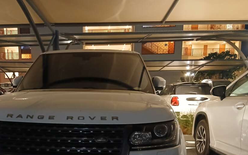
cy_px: 130
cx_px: 82
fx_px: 270
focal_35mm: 40
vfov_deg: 31.0
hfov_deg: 48.4
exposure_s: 1/15
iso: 1000
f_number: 1.8
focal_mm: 3.98
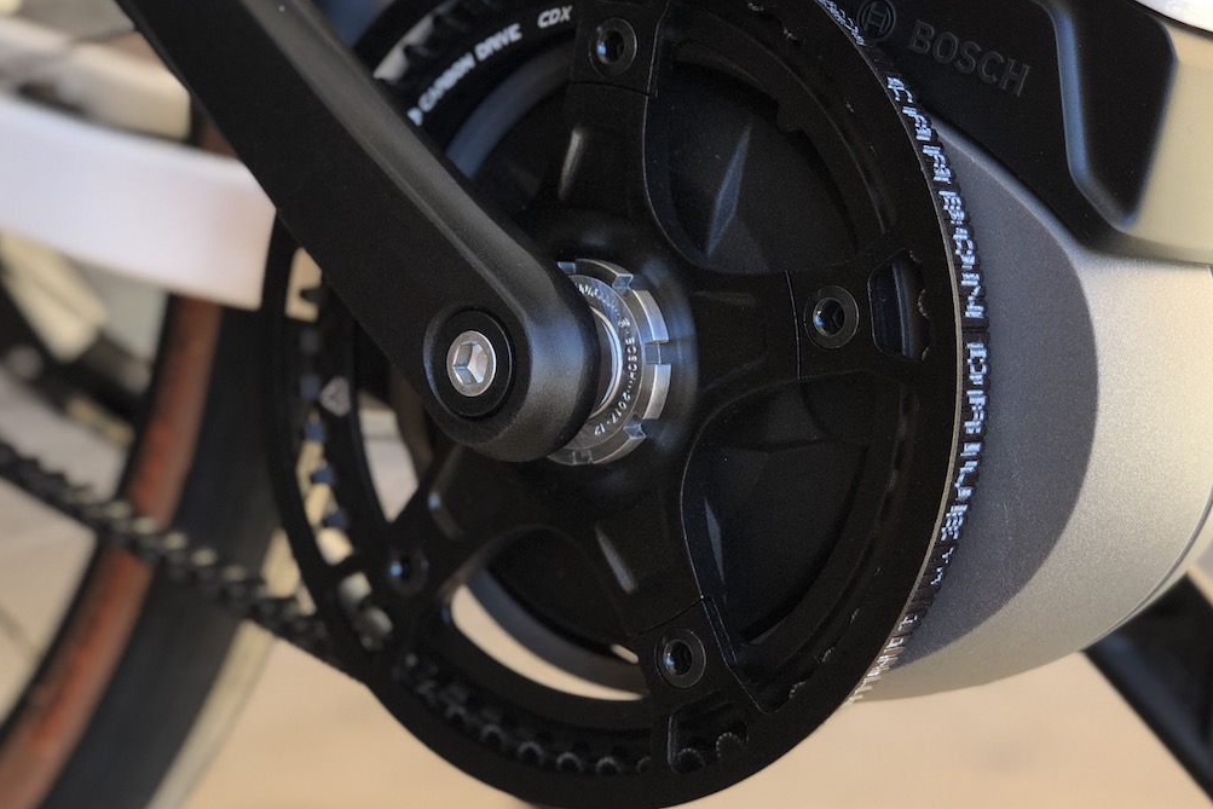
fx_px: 2325
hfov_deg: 29.1
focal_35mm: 69
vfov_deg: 19.7
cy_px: 375
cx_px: 768
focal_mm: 6
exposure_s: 1/120
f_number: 2.4
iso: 16
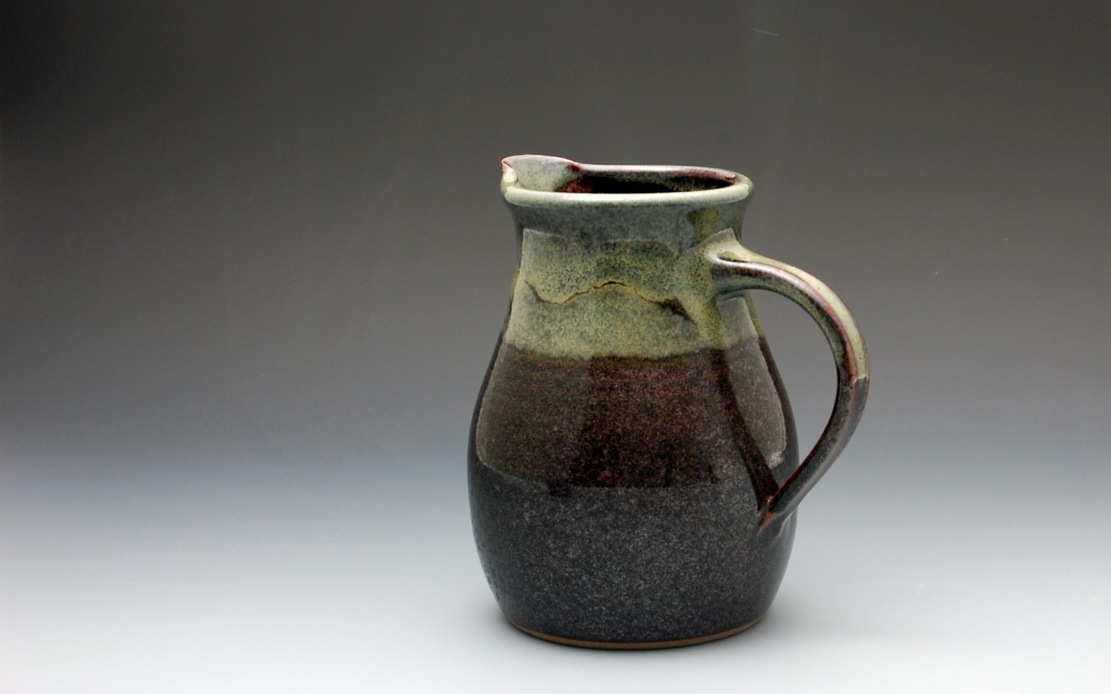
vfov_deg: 14.0
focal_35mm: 94
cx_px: 616
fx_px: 2833
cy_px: 354
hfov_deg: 22.2
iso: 200
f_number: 10
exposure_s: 4
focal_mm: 55
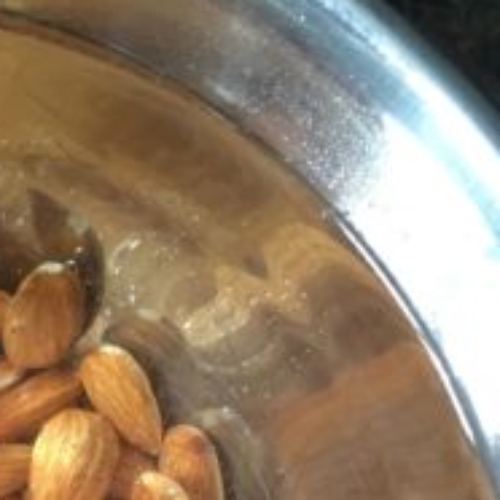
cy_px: 763
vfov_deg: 15.1
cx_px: -124
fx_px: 1732
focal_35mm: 106
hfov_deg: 15.7
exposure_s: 1/30
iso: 80
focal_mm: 4.15
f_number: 2.2
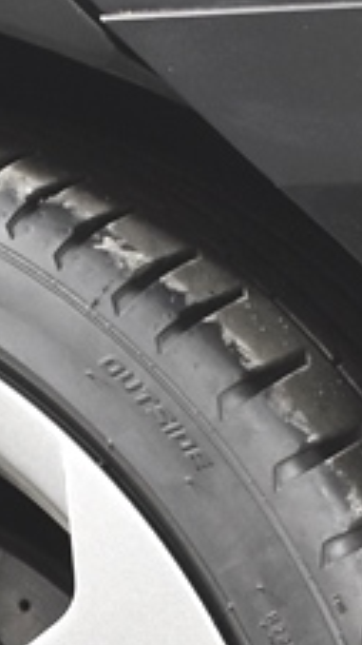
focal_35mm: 185
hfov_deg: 6.5
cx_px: 333
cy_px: 846
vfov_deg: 11.3
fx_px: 3159
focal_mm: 26
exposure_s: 1/125
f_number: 5.6
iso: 1600
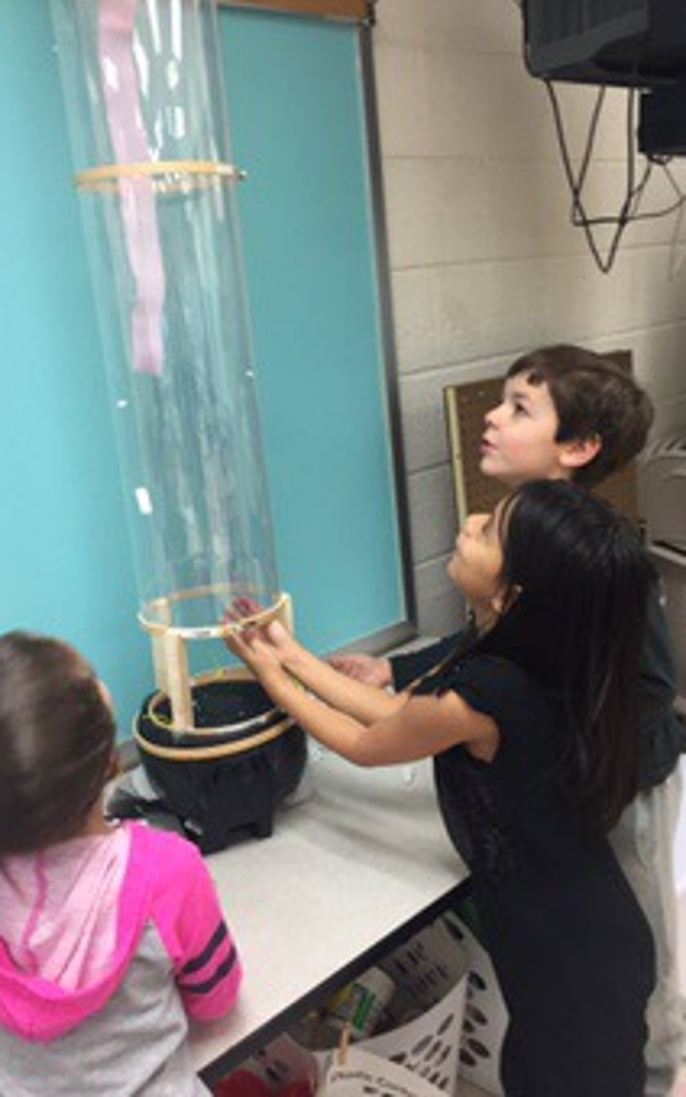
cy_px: 550
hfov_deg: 40.6
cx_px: 320
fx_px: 927
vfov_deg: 61.2
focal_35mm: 31
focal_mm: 4.15
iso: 80
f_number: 2.2
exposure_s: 1/30
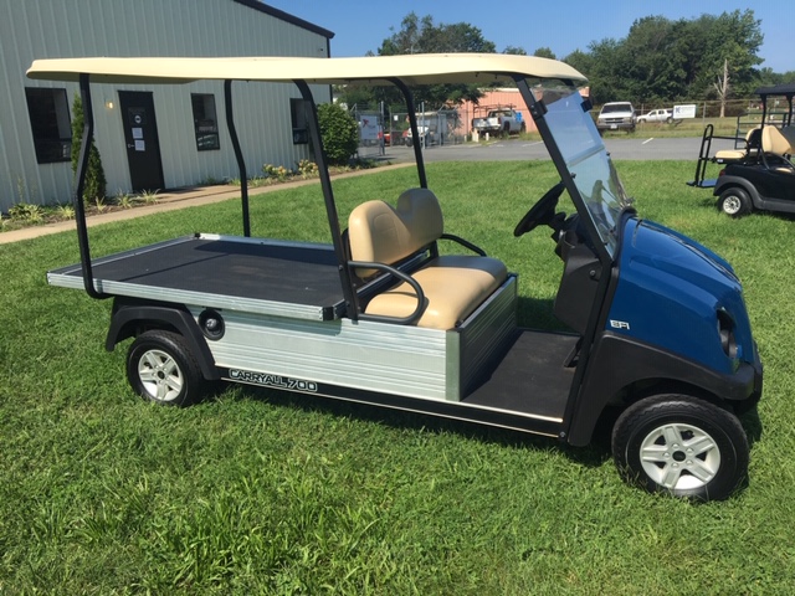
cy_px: 298
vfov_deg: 48.2
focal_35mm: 29
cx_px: 398
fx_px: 666
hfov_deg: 61.7
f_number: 2.2
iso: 25
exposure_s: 1/1672
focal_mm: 4.15
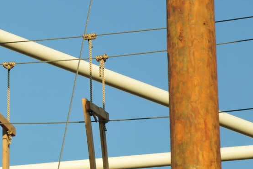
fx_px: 2435
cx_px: -90
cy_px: 168
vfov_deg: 4.0
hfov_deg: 5.9
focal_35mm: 346
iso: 200
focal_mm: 85
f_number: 4
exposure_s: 1/1600
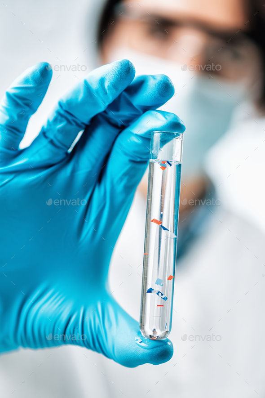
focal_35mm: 105
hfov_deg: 13.0
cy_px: 199
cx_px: 132
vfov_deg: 19.5
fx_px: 1159
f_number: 4.5
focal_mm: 105
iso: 64
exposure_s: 1/160
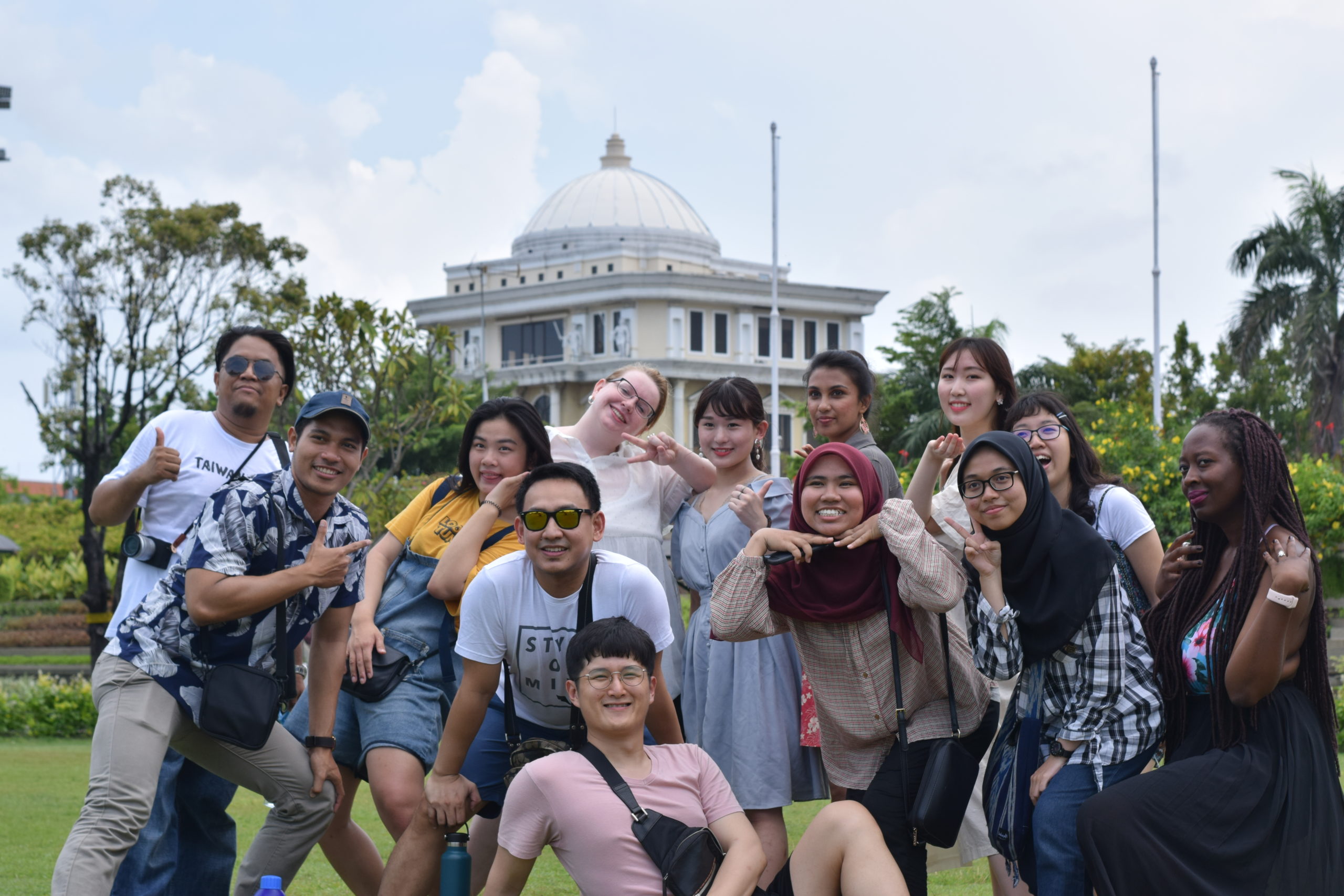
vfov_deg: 18.2
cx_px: 672
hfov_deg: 27.0
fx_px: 2800
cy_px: 448
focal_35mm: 75
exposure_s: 1/500
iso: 200
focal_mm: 50
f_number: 8
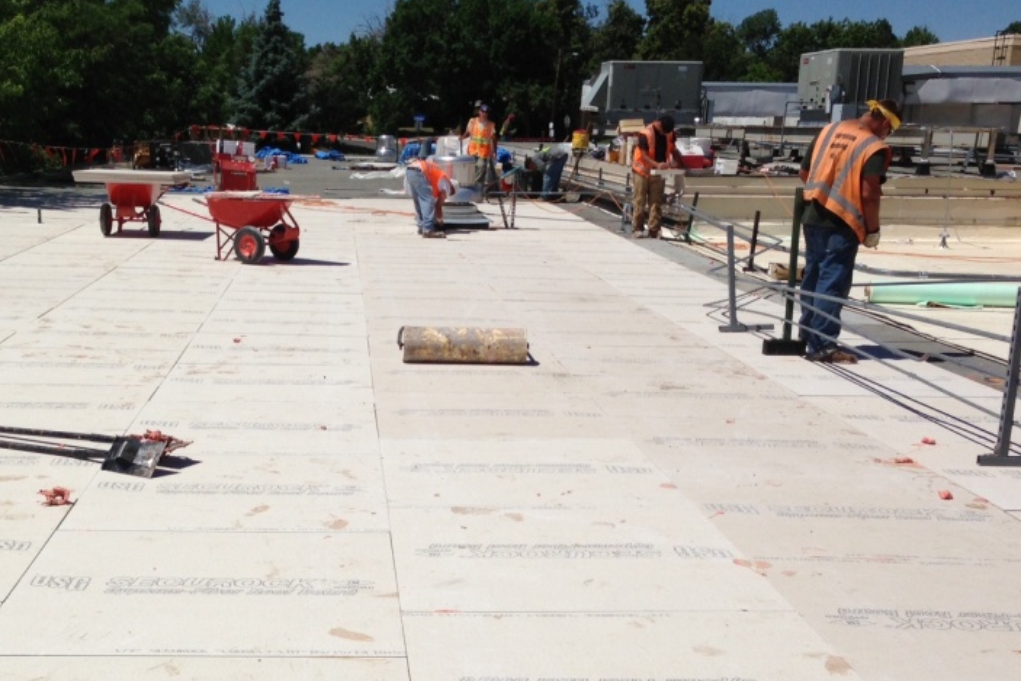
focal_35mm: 50
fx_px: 1418
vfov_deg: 26.9
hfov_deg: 39.3
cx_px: 378
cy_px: 431
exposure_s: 1/4525
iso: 50
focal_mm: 4.13
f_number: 2.4
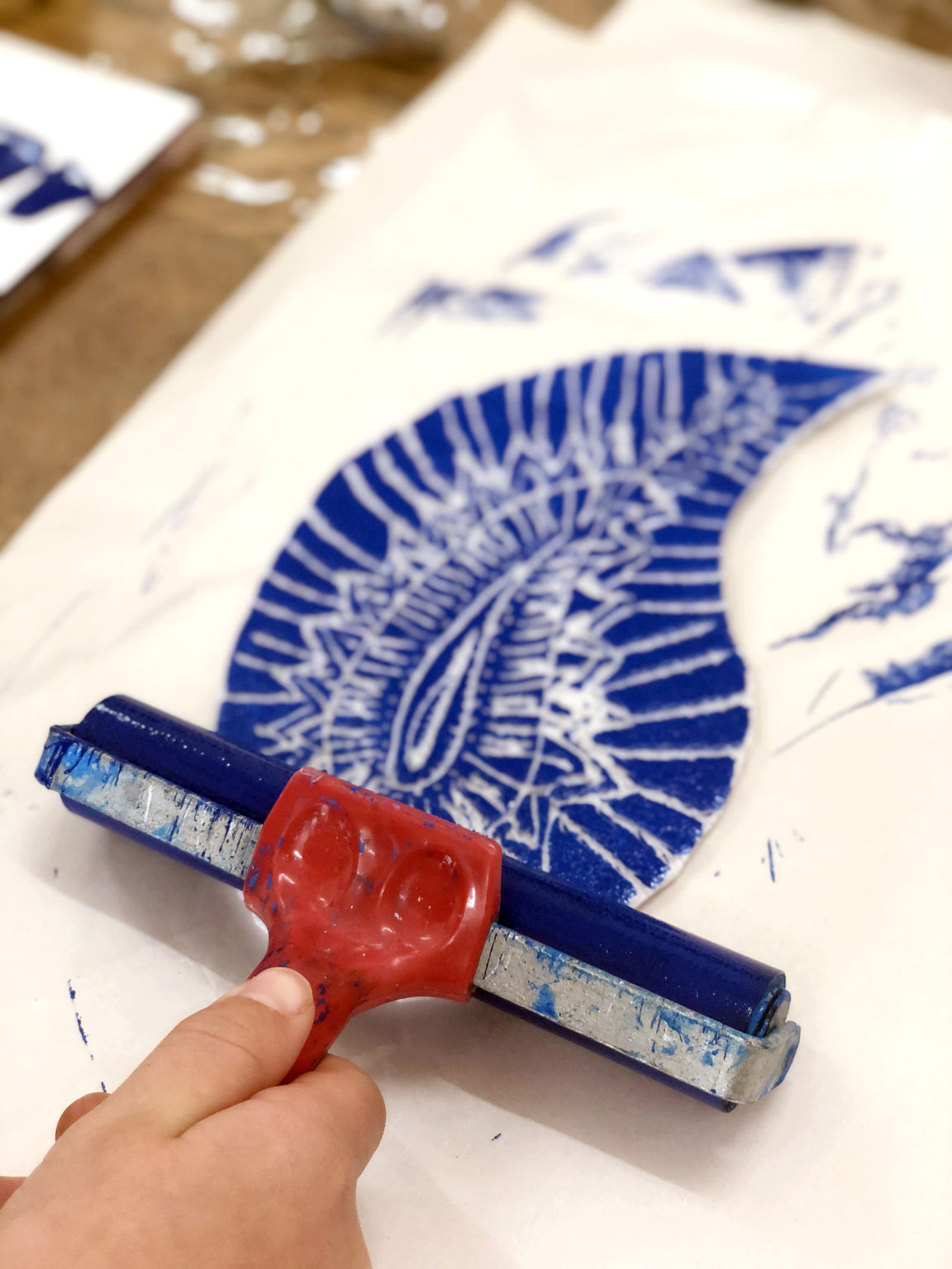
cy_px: 634
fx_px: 1907
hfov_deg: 28.0
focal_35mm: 52
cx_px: 476
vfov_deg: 36.8
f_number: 2.4
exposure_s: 1/33
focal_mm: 6
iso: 125
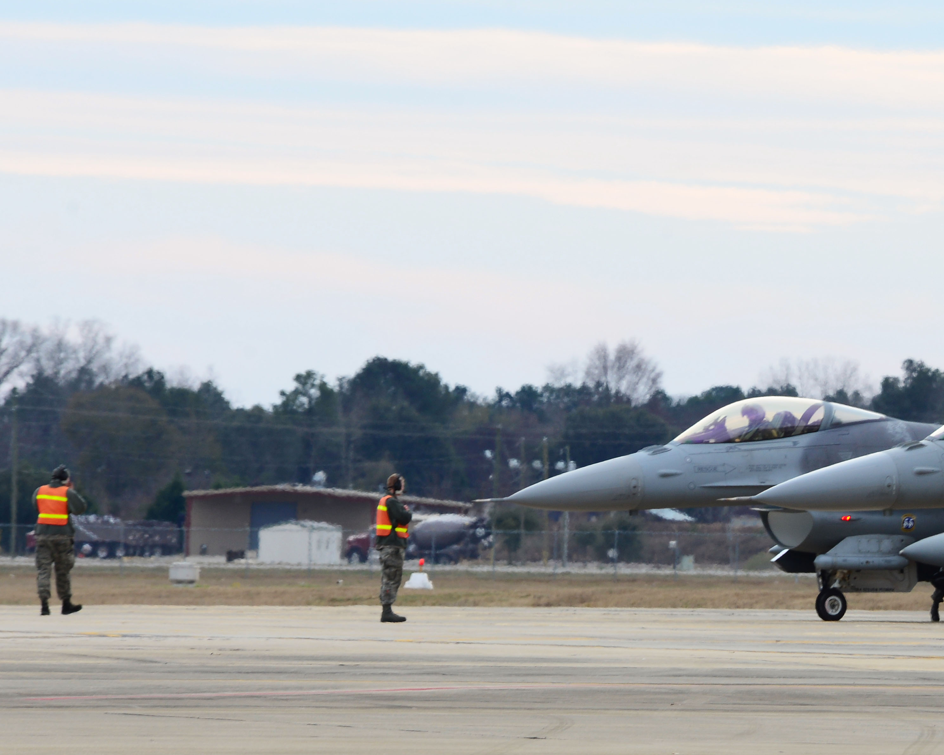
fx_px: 17489
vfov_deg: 2.5
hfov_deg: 3.1
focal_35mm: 626
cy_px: 125
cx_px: 946
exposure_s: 1/80
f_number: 13
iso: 200
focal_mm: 330
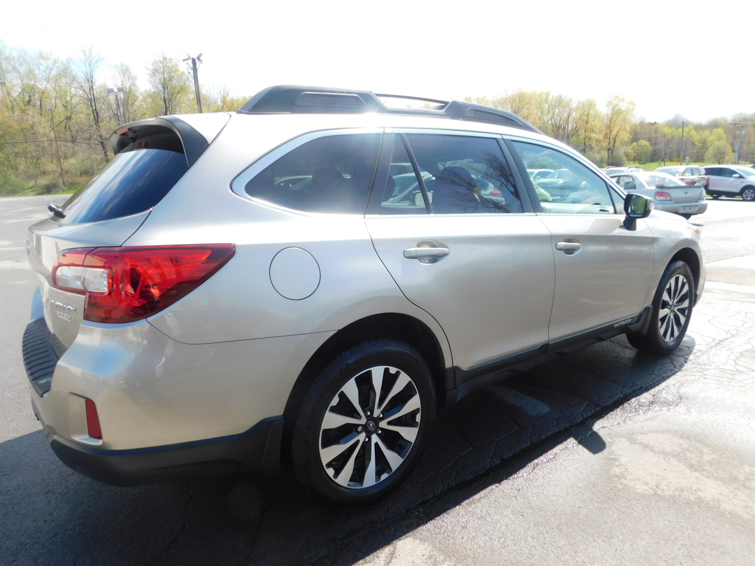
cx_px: 378
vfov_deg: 58.9
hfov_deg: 73.9
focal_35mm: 23
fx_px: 502
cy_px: 283
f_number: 3
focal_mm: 4
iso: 125
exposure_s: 1/800
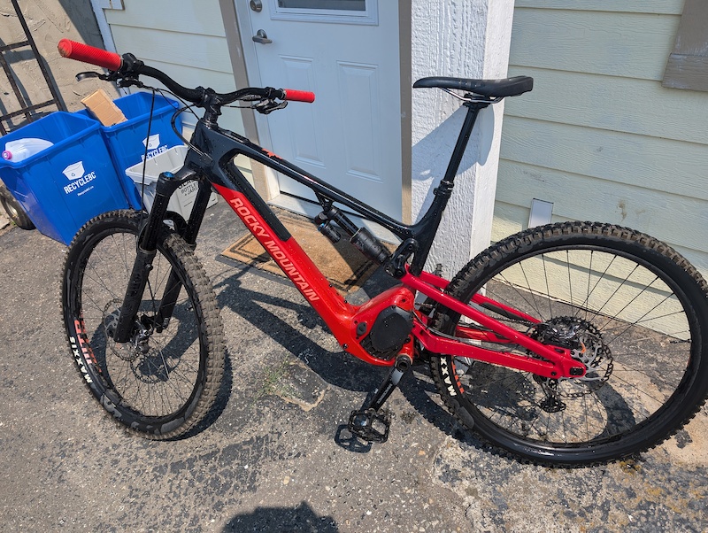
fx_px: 491
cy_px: 266
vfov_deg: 56.9
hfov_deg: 71.5
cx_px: 354
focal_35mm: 24
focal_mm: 6.9
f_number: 1.68
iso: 20
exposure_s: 1/1290
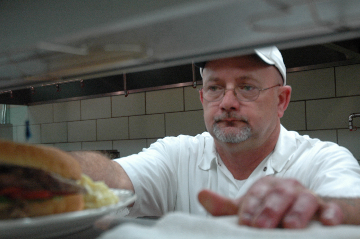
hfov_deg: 38.9
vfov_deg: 26.4
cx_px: 180
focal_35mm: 51
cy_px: 120
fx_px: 509
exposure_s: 1/80
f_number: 4.5
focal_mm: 34
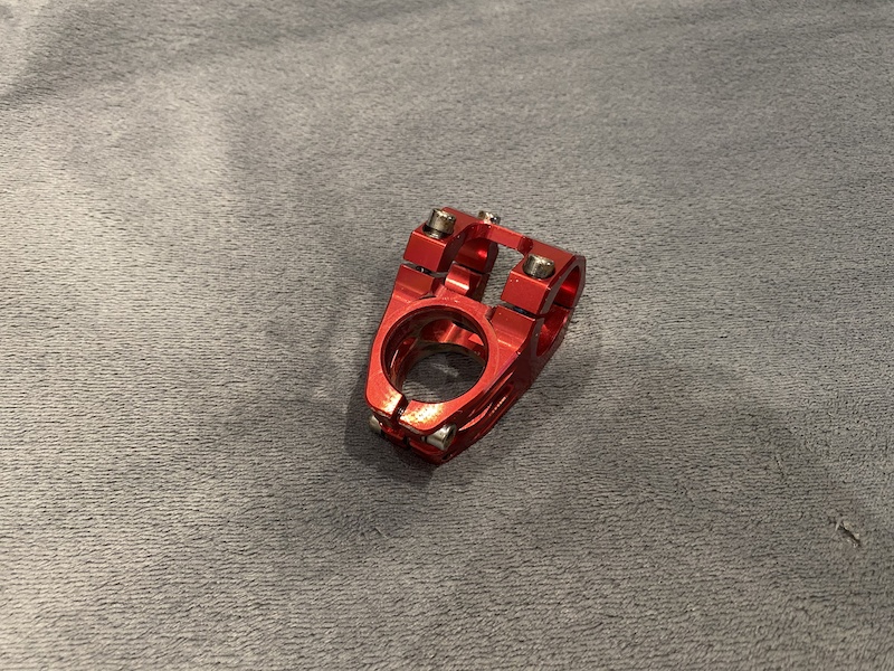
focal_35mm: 26
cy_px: 336
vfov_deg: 53.1
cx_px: 447
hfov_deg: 67.3
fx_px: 671
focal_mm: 4.25
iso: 250
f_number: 1.8
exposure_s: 1/50
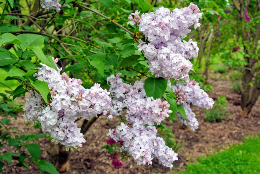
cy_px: 87
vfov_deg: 26.6
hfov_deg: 38.8
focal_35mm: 51
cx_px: 130
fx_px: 369
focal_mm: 18.9
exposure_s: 1/160
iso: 100
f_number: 4.8
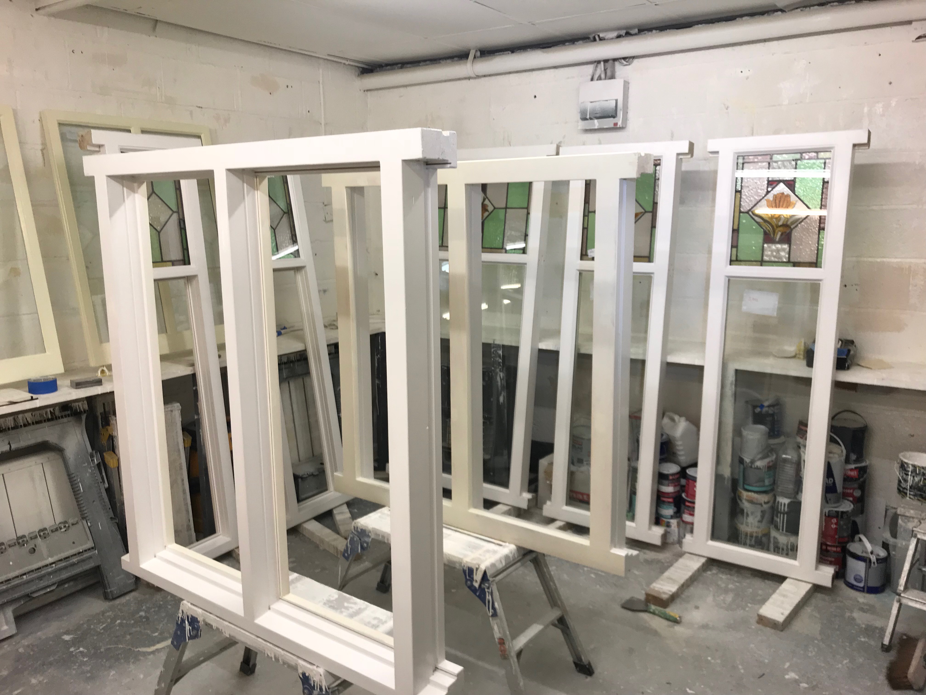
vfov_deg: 49.7
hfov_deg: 63.4
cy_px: 348
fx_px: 749
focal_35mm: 28
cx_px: 463
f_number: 1.8
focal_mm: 3.99
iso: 32
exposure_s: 1/50
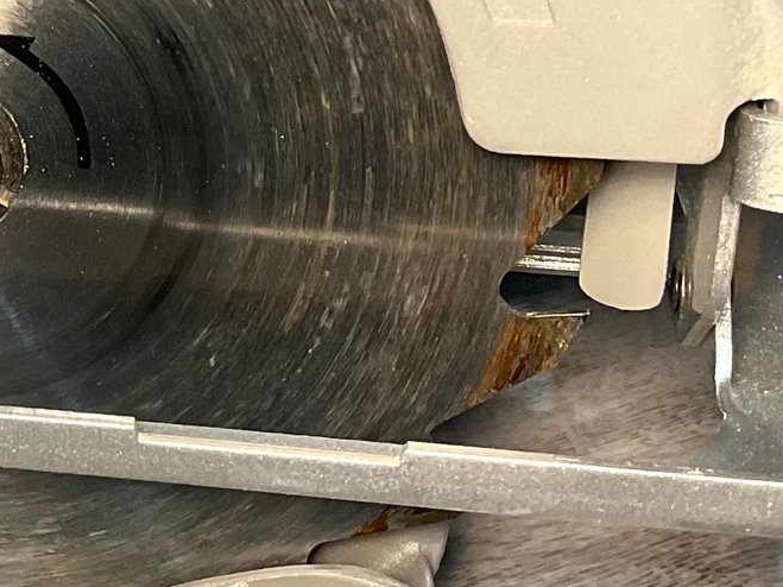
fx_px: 1990
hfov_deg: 21.3
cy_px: -80
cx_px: -46
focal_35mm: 88
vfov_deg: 16.2
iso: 64
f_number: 1.8
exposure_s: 1/60
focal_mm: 3
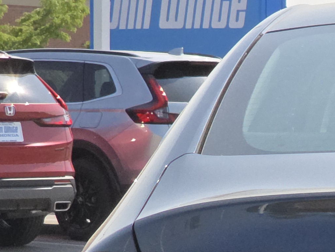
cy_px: 365
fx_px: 2623
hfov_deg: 7.1
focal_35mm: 271
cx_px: 561
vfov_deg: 5.4
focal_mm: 7.9
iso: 50
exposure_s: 1/2140
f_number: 2.4
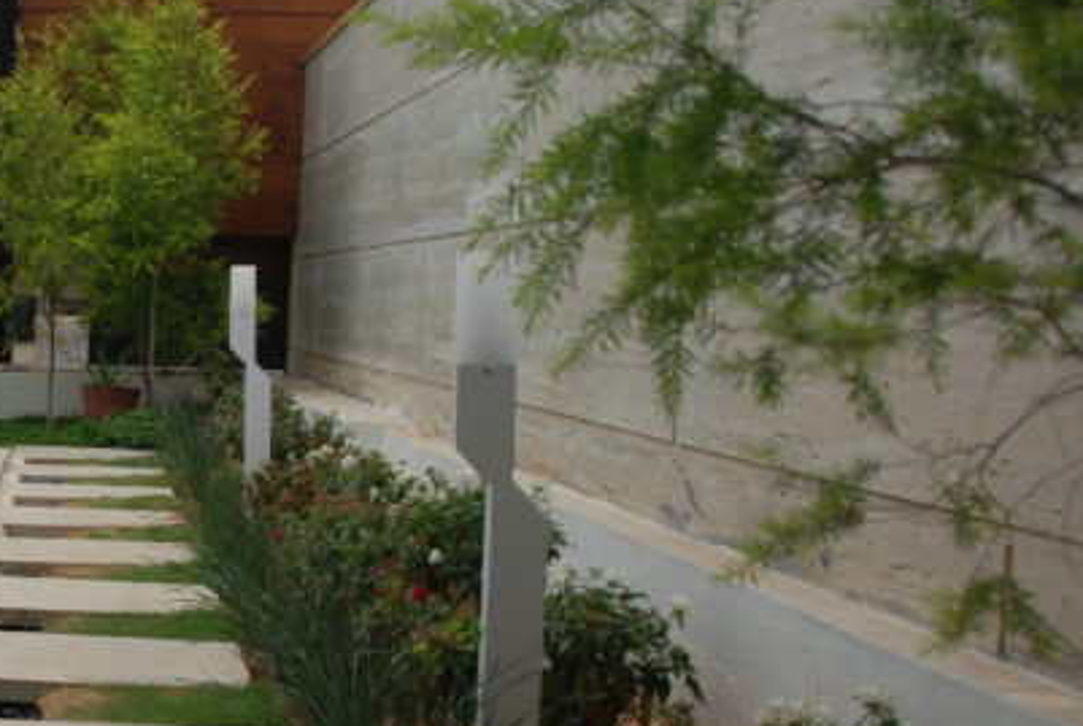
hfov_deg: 29.7
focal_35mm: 61
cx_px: -92
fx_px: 1838
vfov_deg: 22.3
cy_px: 480
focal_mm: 18
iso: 320
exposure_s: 1/2000
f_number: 3.5
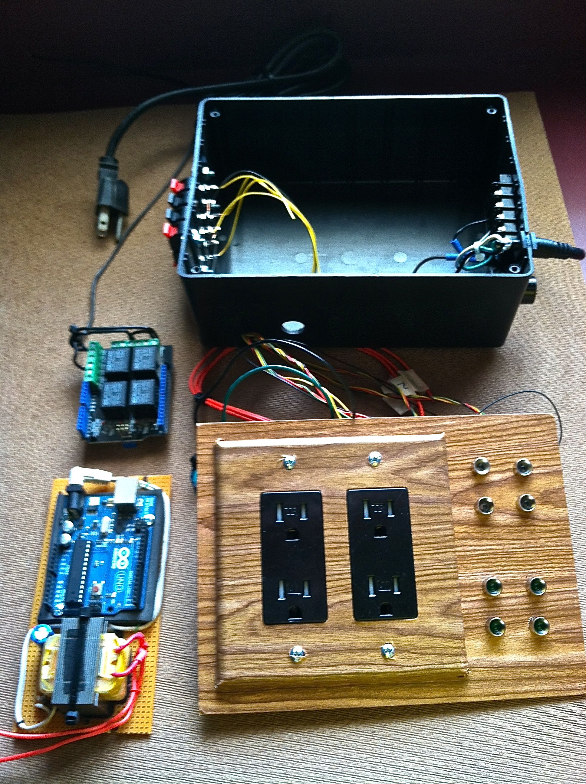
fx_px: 792
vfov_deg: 52.7
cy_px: 392
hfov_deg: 40.6
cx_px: 293
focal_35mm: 35
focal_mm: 3.85
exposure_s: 1/17
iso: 80
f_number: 2.8
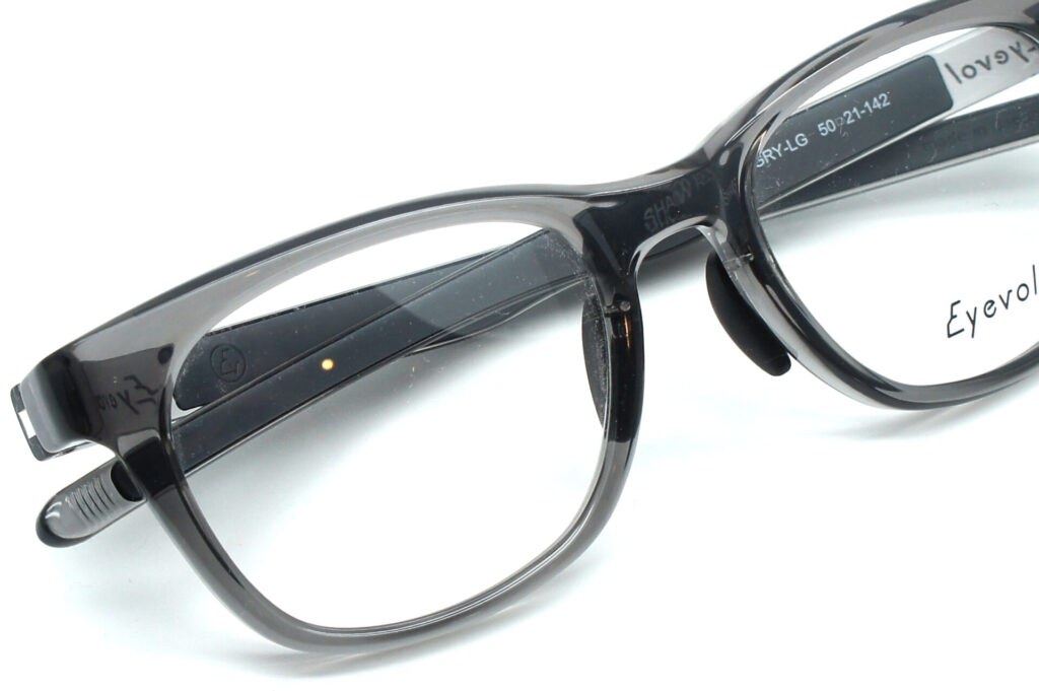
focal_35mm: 65
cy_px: 346
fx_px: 1874
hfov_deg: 31.0
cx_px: 520
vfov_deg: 20.9
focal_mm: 24
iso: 200
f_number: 7.1
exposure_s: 1/200
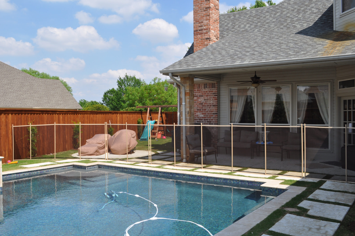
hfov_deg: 53.2
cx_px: 178
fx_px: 355
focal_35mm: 36
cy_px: 118
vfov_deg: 36.8
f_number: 13
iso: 200
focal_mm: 24
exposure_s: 1/200
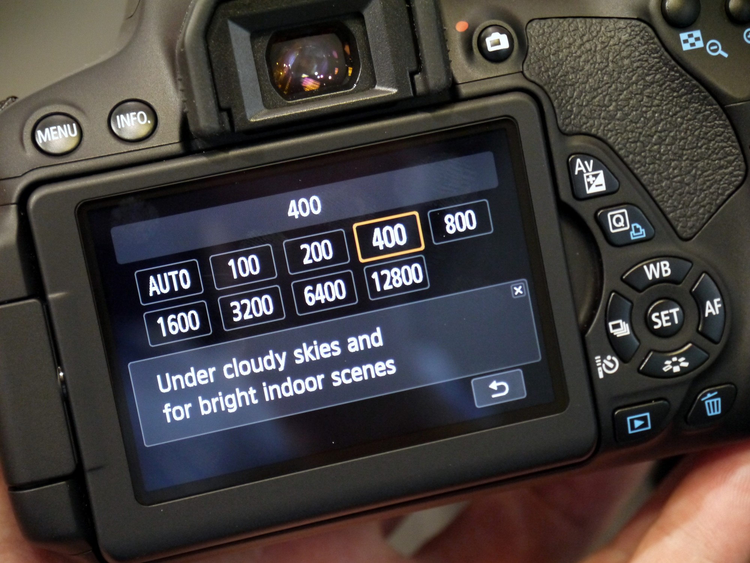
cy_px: 282
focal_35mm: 84
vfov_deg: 17.6
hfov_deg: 23.3
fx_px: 1820
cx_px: 375
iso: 1600
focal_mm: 42
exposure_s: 1/50
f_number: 5.6
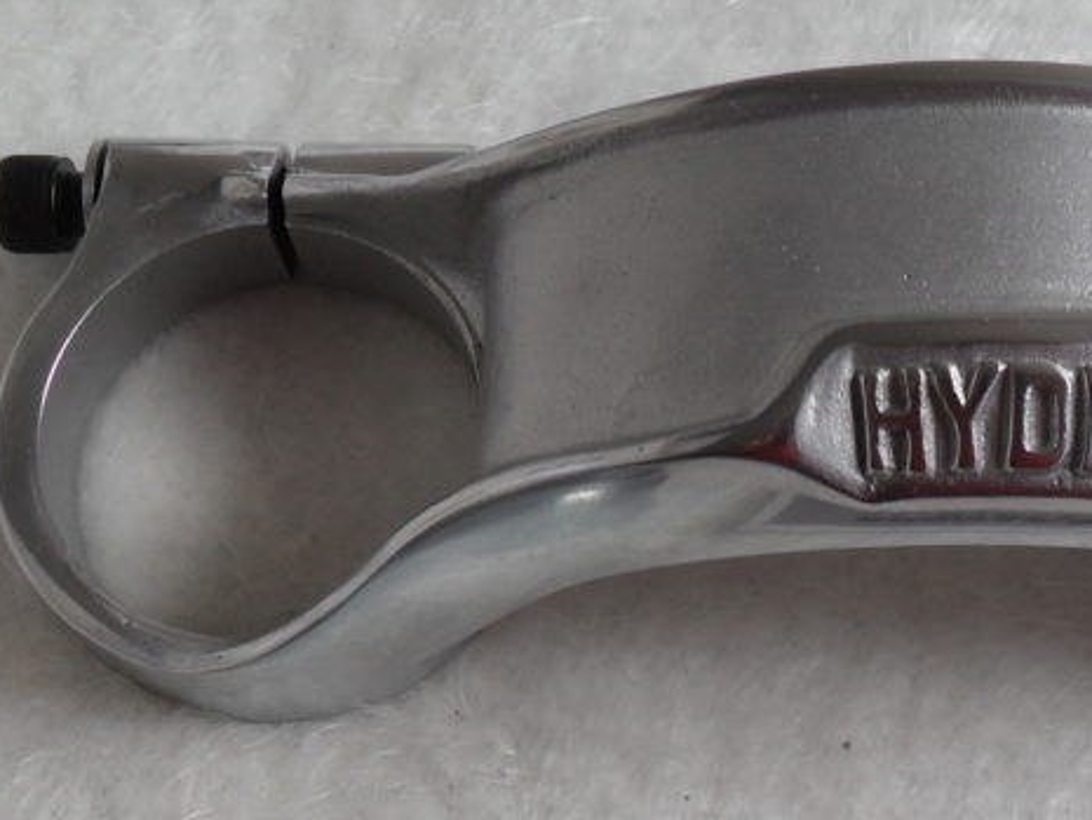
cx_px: 951
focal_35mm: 77
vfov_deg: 18.6
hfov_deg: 24.7
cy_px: 820
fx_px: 2430
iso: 100
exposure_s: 1/45
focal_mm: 6.2
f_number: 2.8
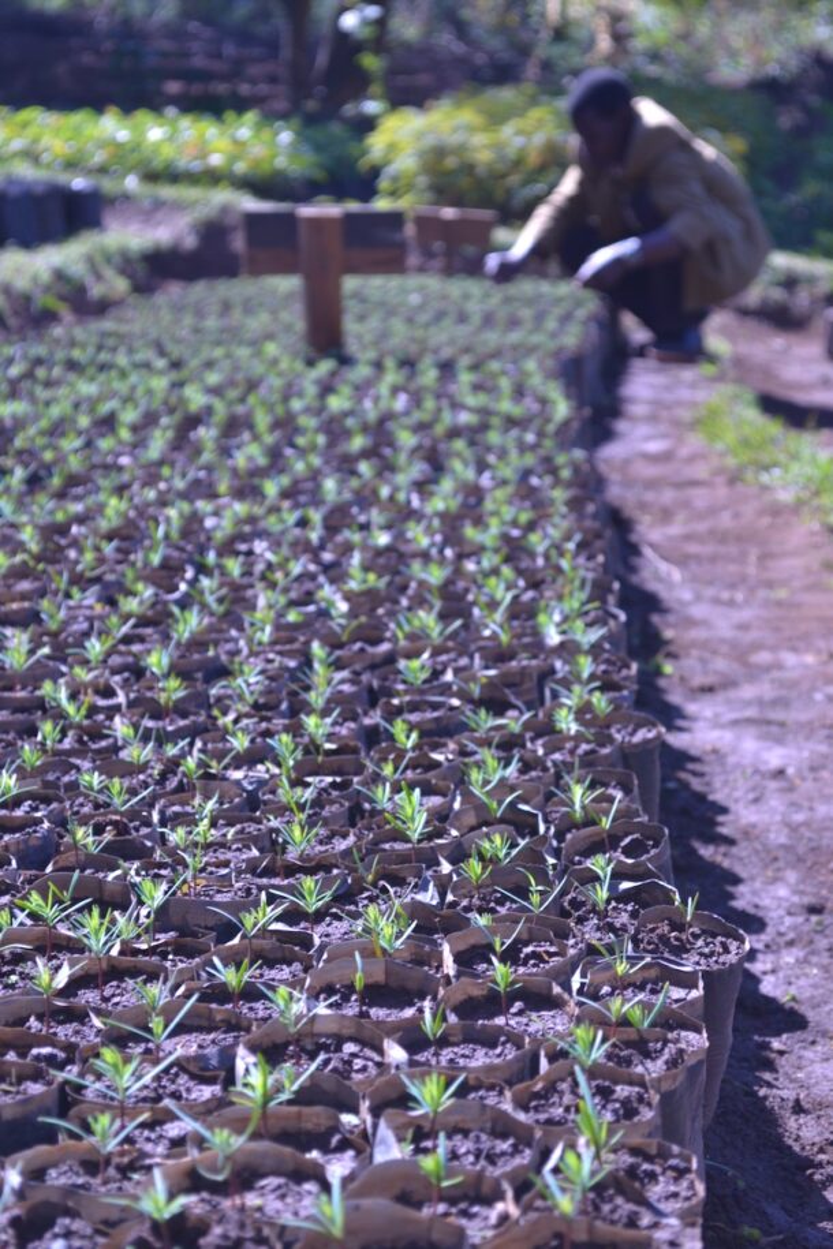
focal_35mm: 78
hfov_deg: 17.5
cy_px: 624
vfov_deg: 26.0
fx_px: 2707
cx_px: 416
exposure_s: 1/80
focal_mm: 52
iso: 100
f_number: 5.6
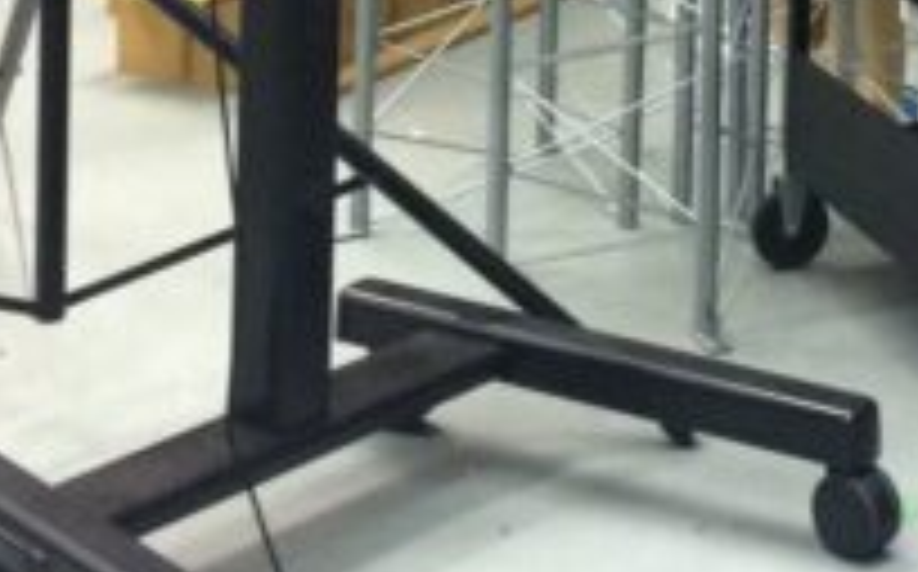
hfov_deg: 17.6
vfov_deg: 10.3
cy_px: -604
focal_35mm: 116
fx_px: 2899
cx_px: 918
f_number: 2.2
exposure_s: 1/30
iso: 250
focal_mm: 4.15
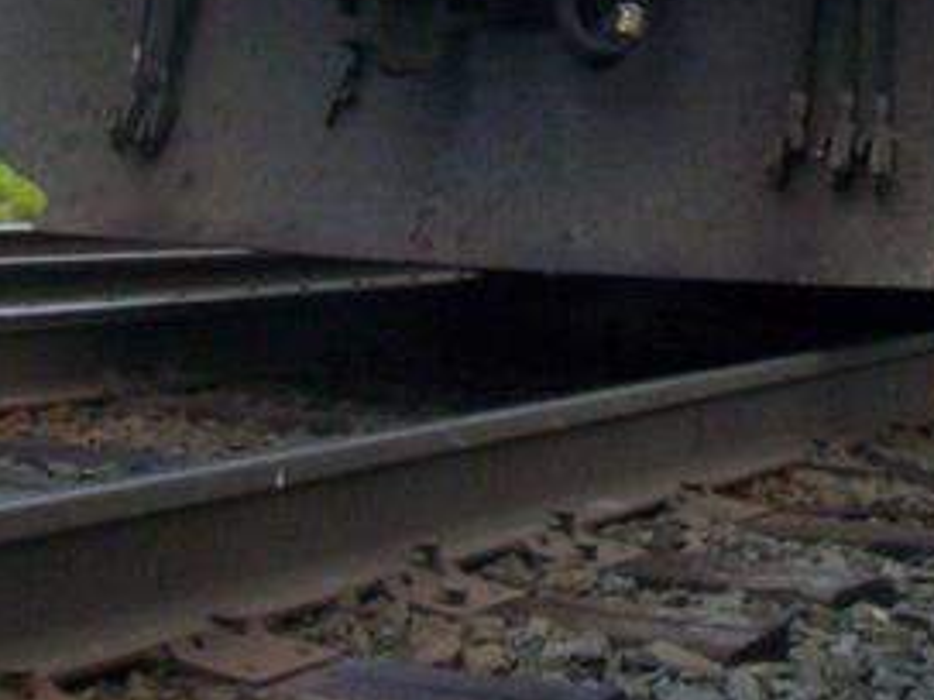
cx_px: 680
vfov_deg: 14.0
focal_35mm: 98
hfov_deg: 19.9
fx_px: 2644
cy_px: -391
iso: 200
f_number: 4.5
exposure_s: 1/17.1
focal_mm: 4.99
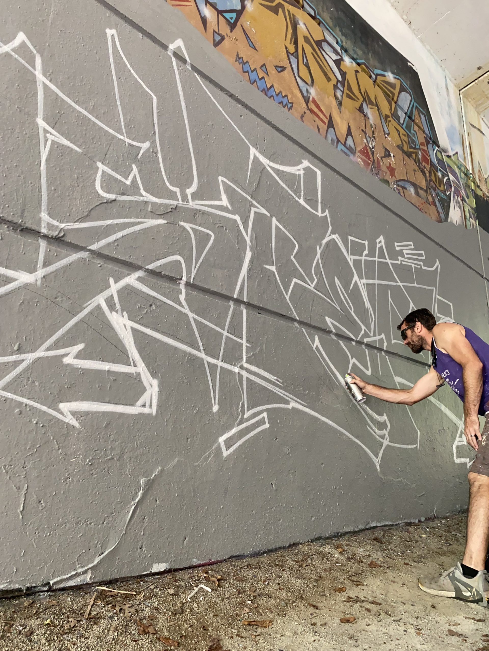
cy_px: 326
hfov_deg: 53.1
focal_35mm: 26
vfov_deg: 67.3
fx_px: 490
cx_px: 244
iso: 200
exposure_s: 1/60
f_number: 1.8
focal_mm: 4.25
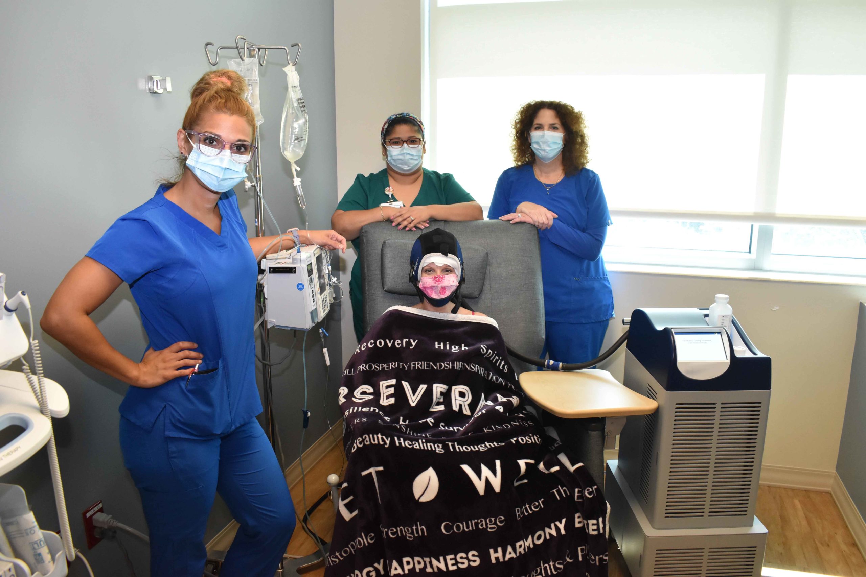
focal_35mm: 27
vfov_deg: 47.9
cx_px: 433
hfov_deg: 67.4
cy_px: 288
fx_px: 649
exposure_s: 1/200
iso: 1600
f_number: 5
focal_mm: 18
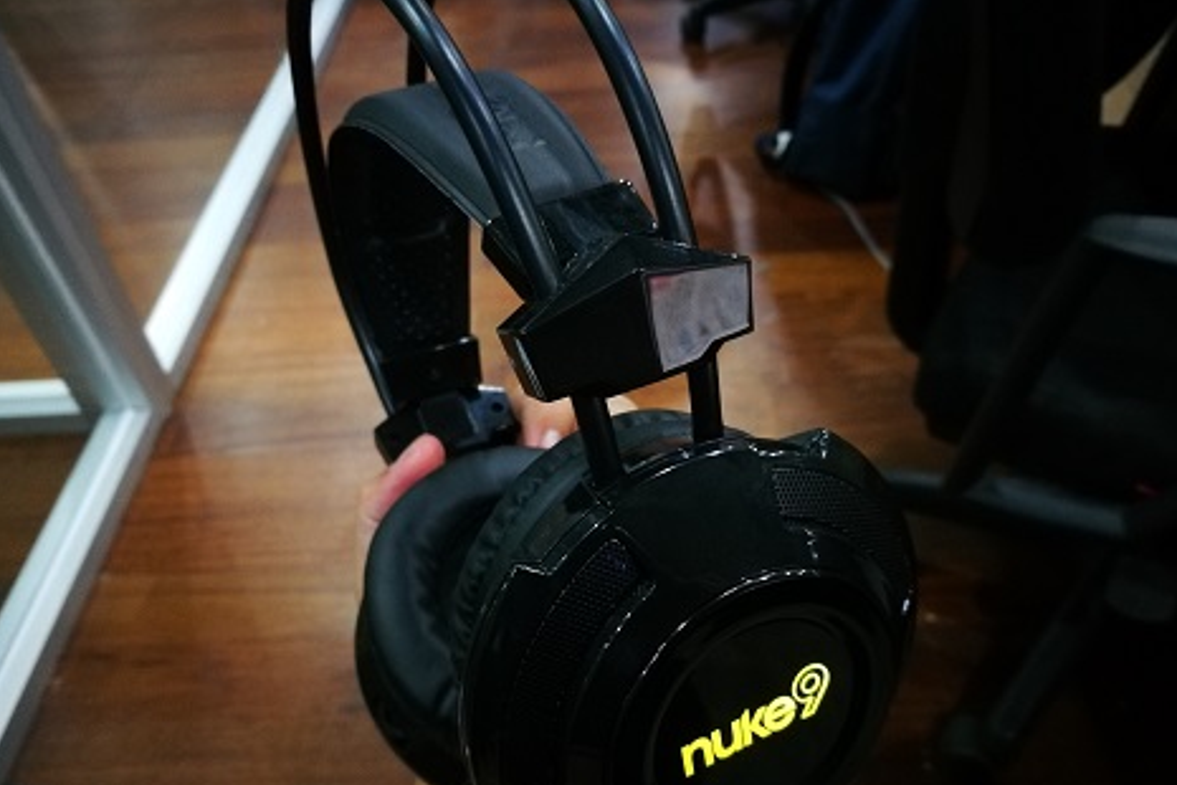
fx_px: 948
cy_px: 448
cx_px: 577
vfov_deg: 44.8
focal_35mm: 29
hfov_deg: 63.7
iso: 800
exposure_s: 1/16.7
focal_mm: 4.5
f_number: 2.2
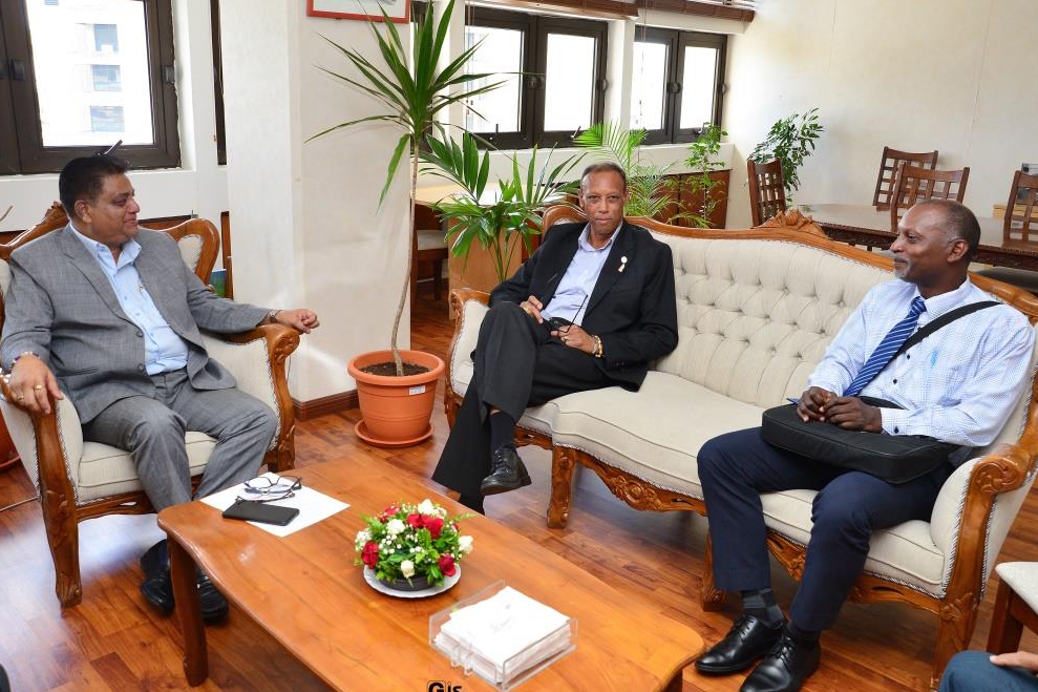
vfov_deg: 44.9
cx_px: 528
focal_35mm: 29
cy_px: 357
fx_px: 836
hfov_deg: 63.7
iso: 1600
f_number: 5.6
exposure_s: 1/160
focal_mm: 28
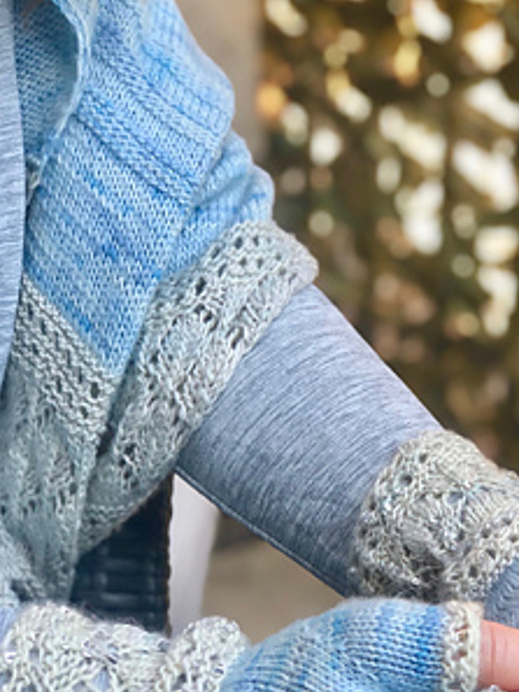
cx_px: 399
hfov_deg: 15.3
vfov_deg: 20.4
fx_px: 1918
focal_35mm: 96
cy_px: 445
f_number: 2.8
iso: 25
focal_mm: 6.6
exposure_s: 1/40
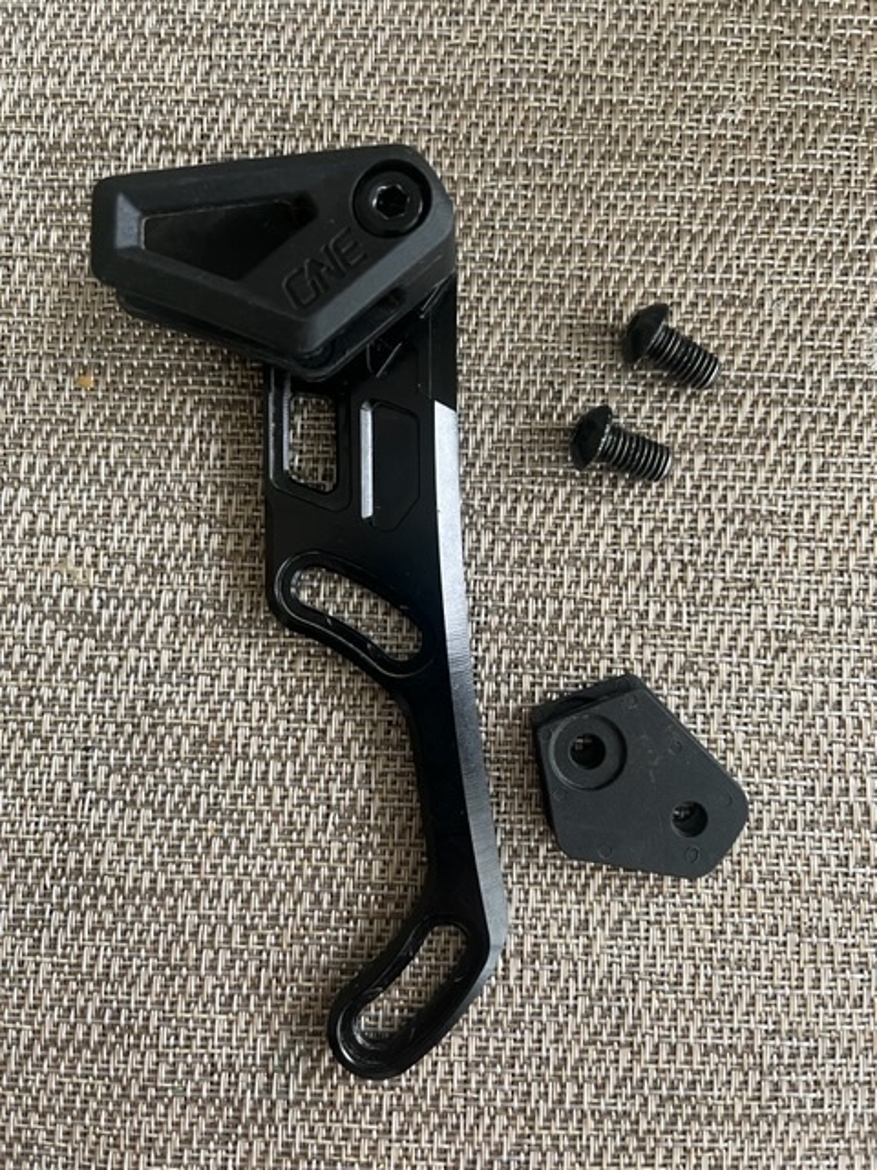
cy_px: 585
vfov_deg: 67.3
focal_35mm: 26
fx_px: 878
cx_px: 438
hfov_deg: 53.1
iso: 125
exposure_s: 1/71
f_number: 1.6
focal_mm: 5.1
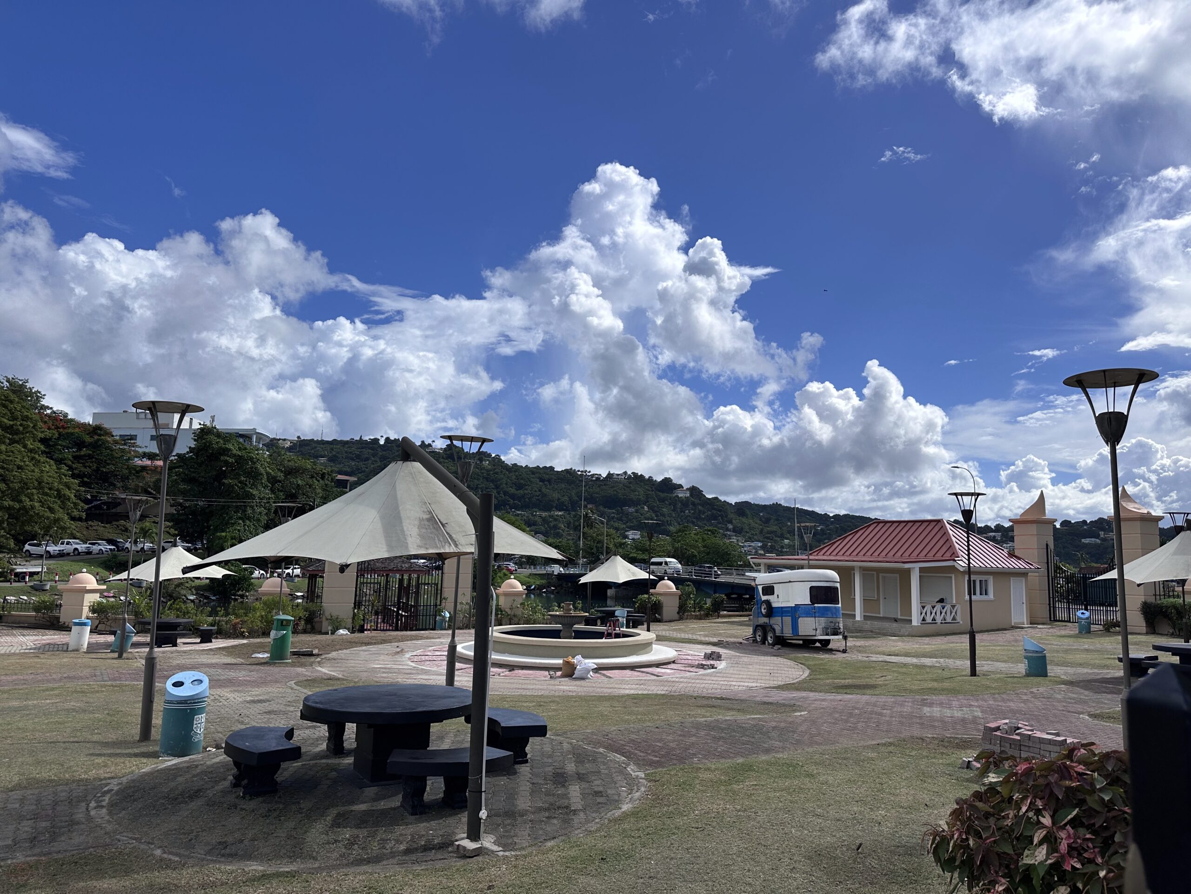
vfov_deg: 56.8
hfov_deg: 71.6
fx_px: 826
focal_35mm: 24
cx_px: 596
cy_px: 447
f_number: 1.78
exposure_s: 1/9709
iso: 80
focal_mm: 6.86
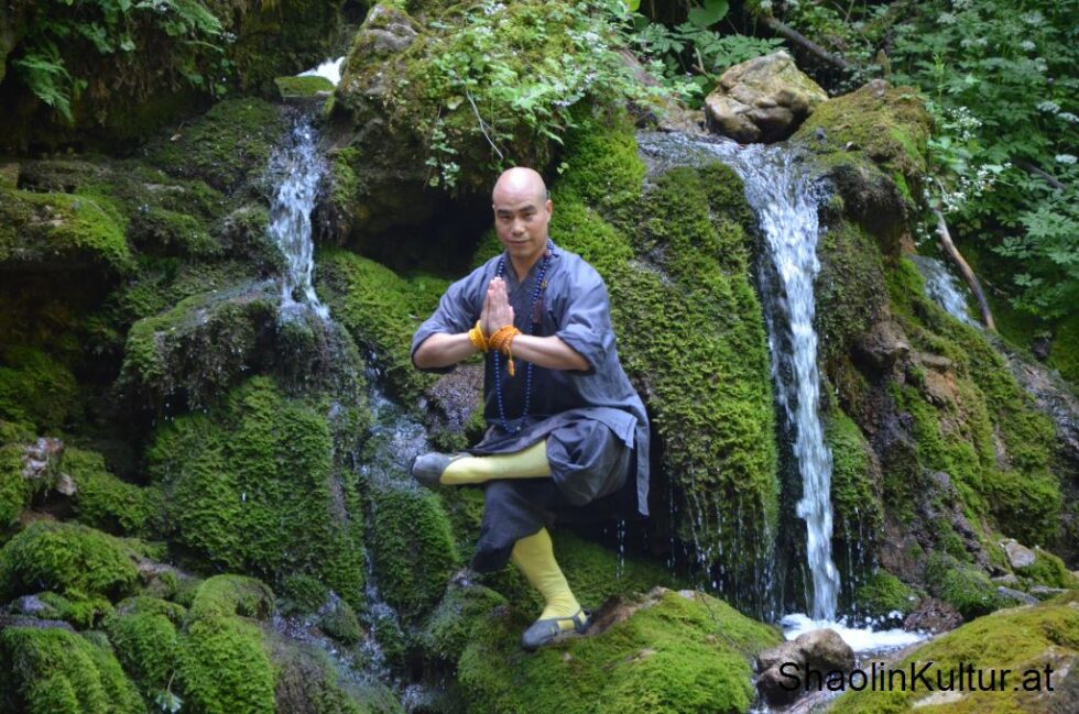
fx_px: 4711
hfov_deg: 13.1
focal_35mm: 158
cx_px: 540
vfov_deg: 8.7
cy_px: 357
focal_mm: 105
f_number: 5.6
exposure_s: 1/125
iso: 1600
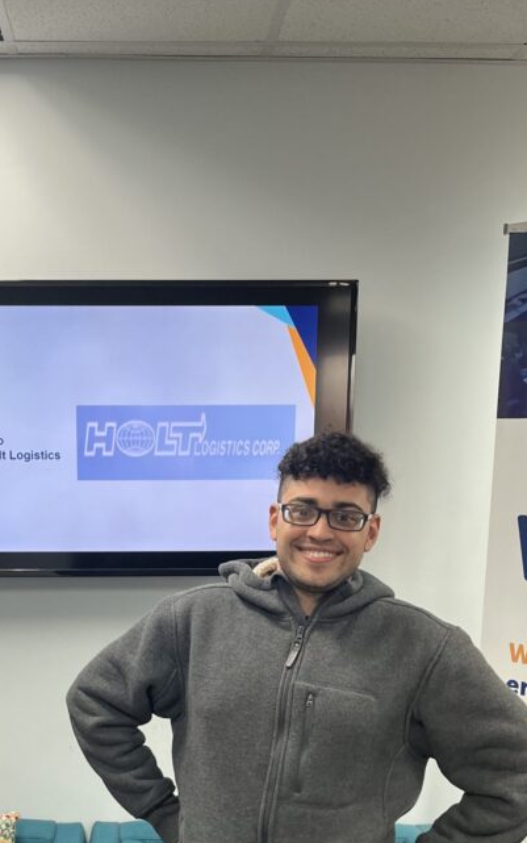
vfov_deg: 43.7
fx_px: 1010
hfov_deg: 28.9
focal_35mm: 44
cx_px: 142
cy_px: 638
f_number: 1.6
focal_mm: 5.1
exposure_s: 1/120
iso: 125
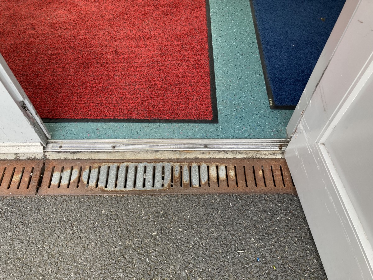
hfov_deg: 63.4
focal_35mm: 28
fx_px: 302
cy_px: 140
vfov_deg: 49.7
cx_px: 186
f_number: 1.8
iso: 80
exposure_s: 1/120
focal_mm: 3.99
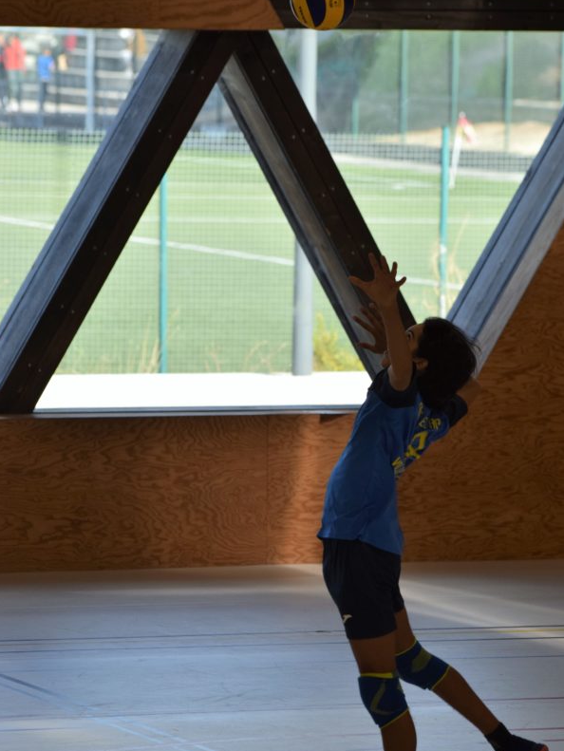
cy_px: 431
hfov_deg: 5.5
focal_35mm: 271
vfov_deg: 7.3
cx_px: 305
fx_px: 5874
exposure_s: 1/1000
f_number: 4.8
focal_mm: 145
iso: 450
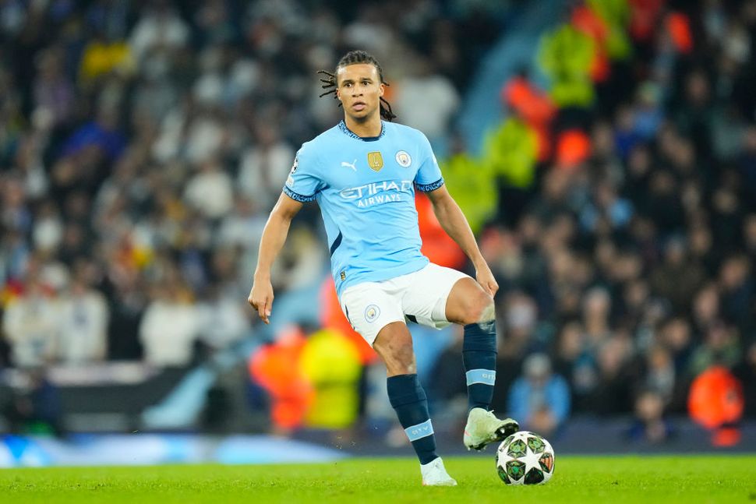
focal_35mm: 400
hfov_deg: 5.2
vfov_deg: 3.4
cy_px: 252
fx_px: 8401
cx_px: 378
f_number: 2.8
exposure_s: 1/1600
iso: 3200
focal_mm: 400
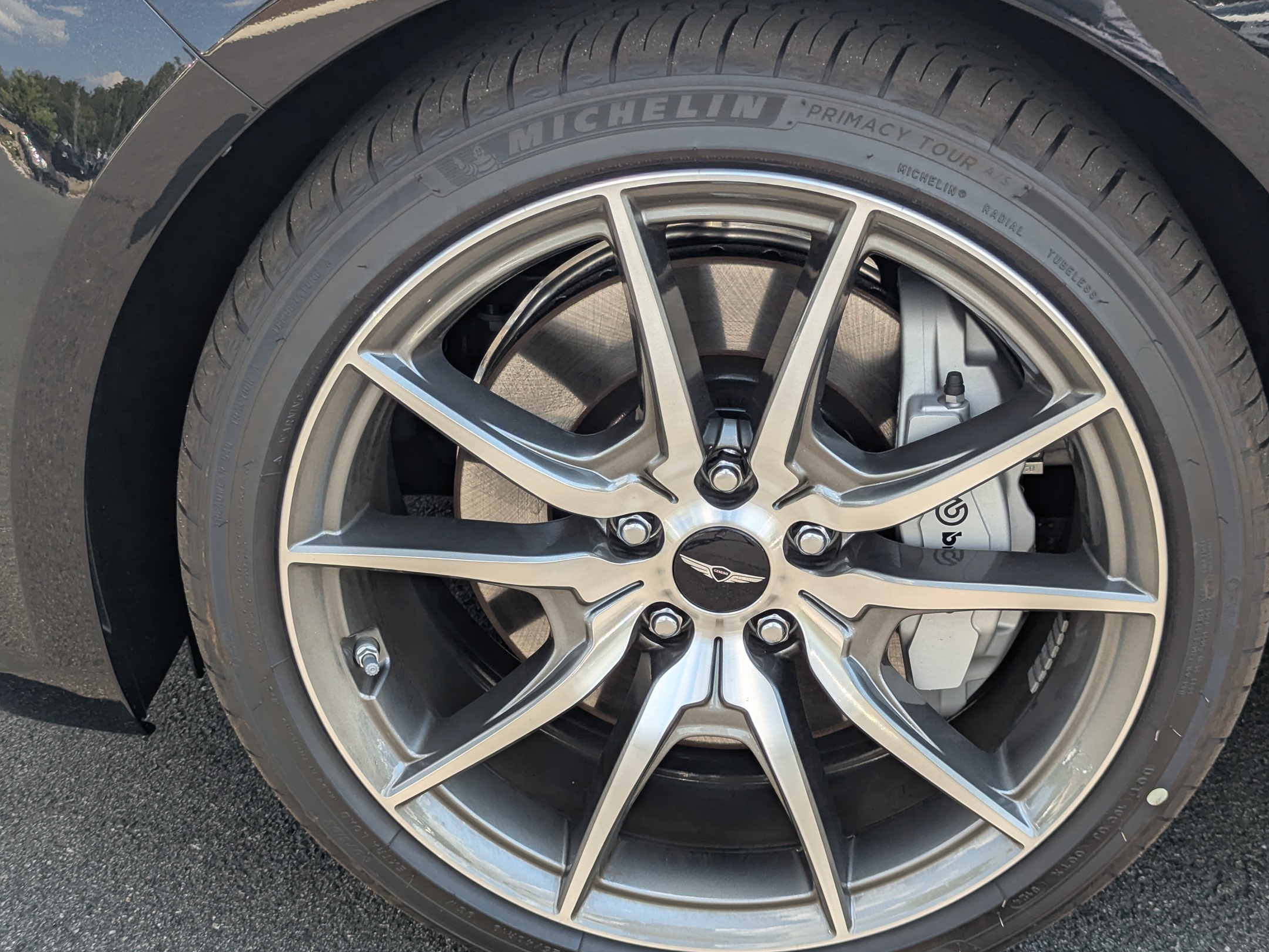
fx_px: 2090
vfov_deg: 25.6
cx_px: 725
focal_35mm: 57
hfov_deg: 33.7
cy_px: 523
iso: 43
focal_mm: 6.81
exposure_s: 1/767
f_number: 1.85
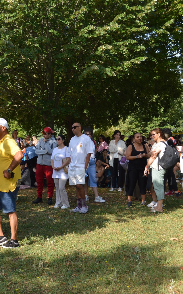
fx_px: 479
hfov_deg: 21.4
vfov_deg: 34.0
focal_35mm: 60
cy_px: 147
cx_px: 46
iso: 100
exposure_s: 1/200
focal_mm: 26
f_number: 5.6
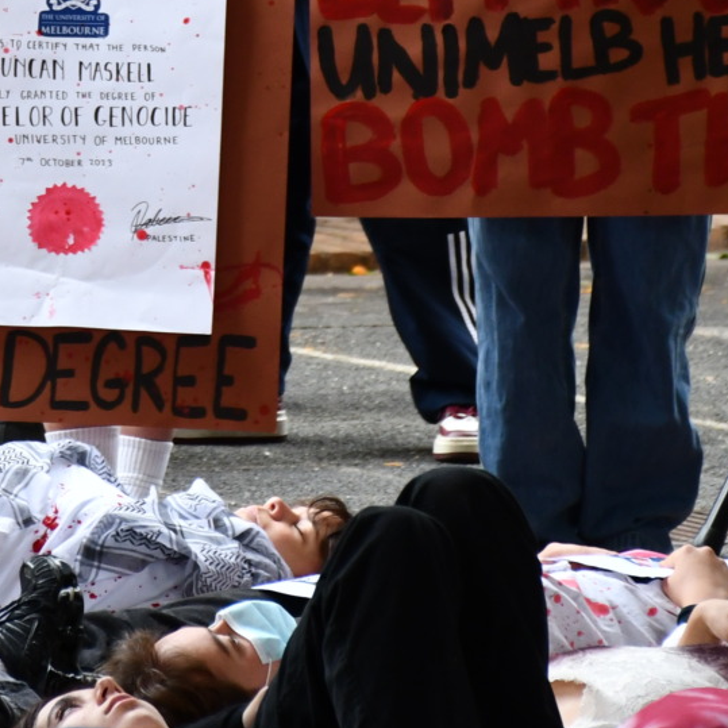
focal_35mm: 454
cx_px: 78
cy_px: -85
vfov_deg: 3.9
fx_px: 10802
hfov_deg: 3.9
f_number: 5.6
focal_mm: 100
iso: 800
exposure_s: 1/160
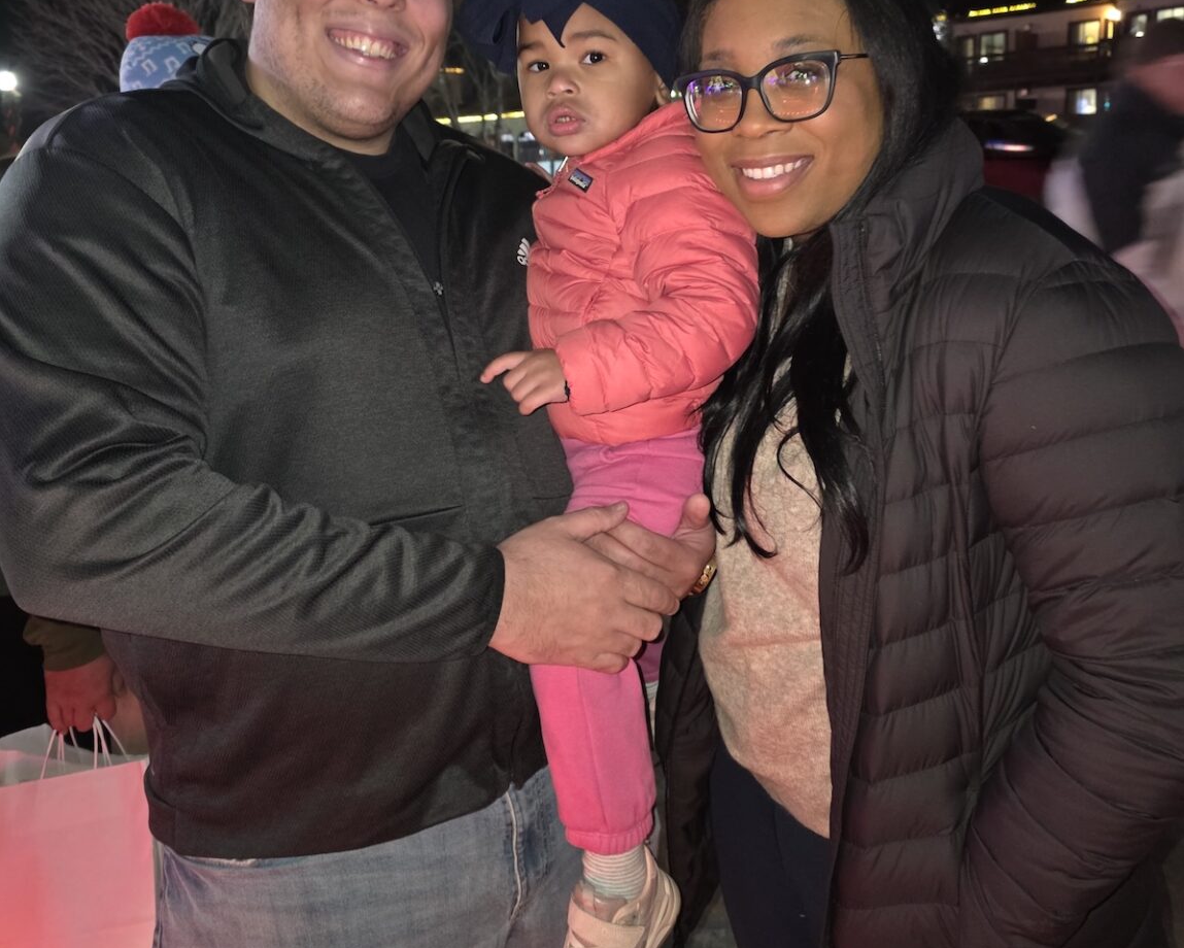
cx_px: 593
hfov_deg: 58.8
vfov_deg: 47.9
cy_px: 334
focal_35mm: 30
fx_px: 1052
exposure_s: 1/11.9
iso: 4000
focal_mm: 6.3
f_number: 1.7
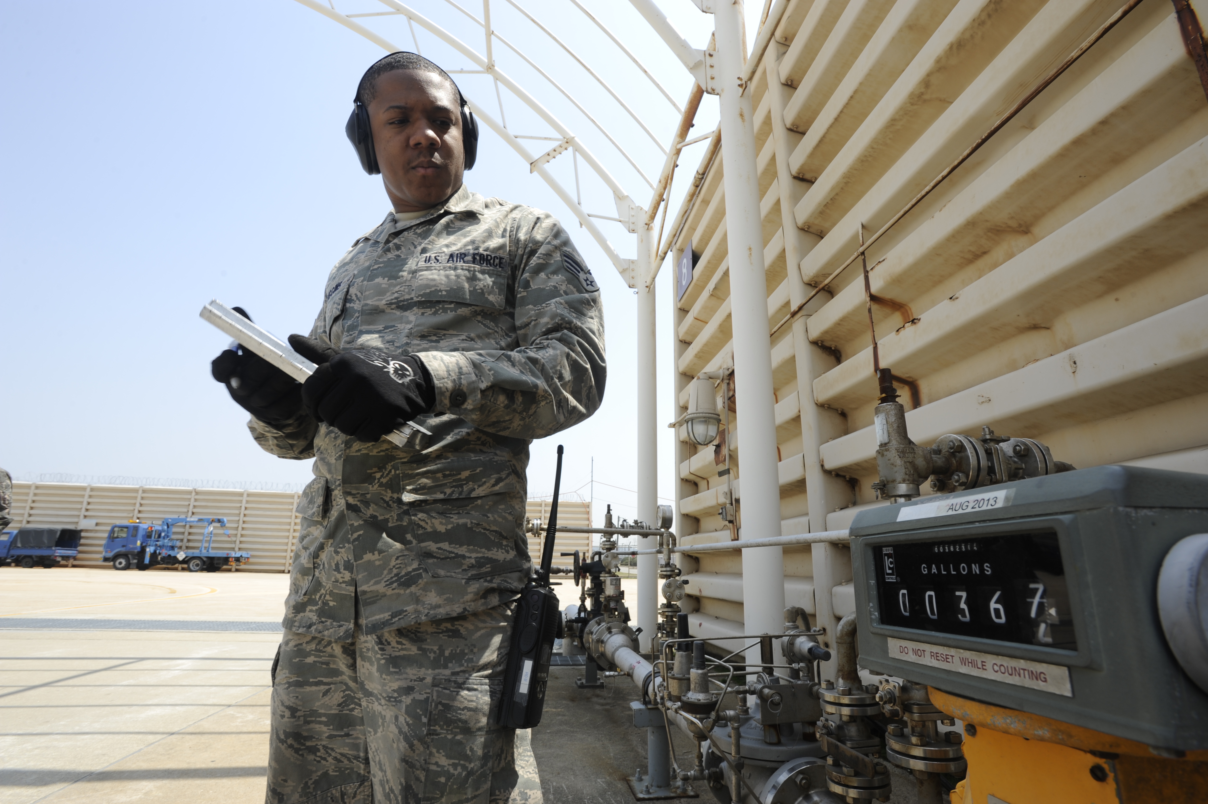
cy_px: 402
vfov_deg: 70.4
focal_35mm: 17
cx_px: 604
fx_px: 570
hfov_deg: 93.3
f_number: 16
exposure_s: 1/80
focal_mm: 17
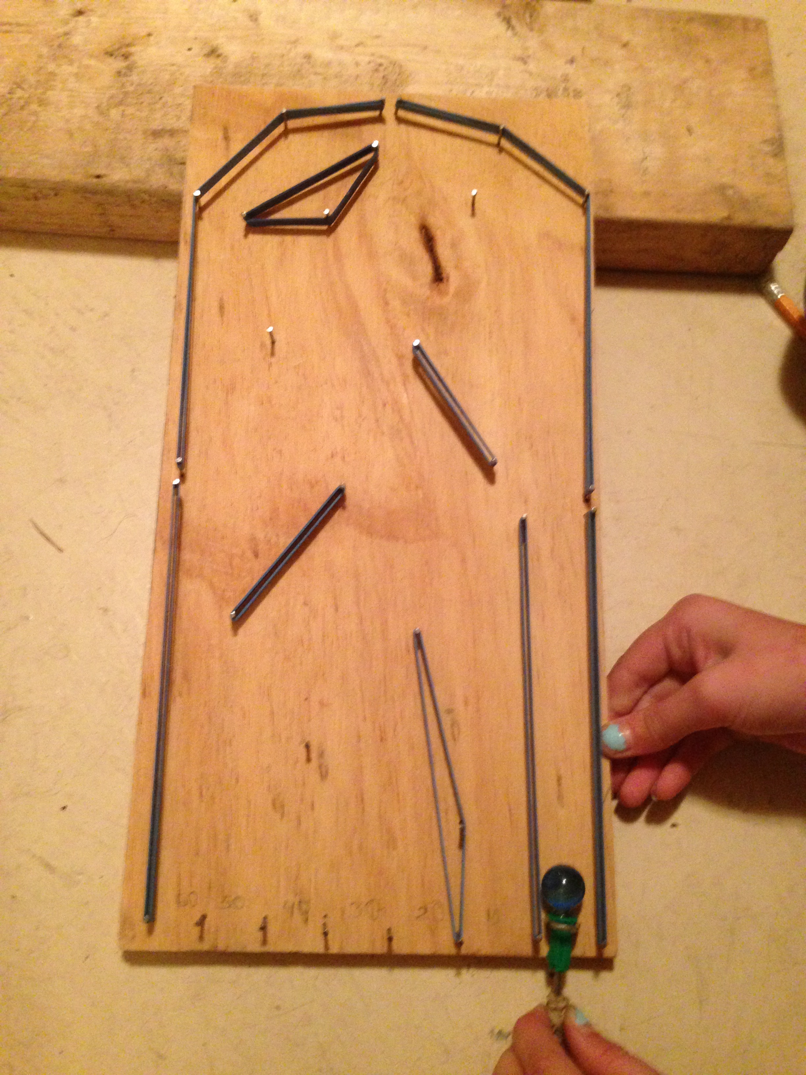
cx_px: 403
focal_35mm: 33
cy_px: 538
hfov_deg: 42.9
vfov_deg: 55.4
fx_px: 1024
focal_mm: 4.12
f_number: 2.4
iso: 400
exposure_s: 1/15
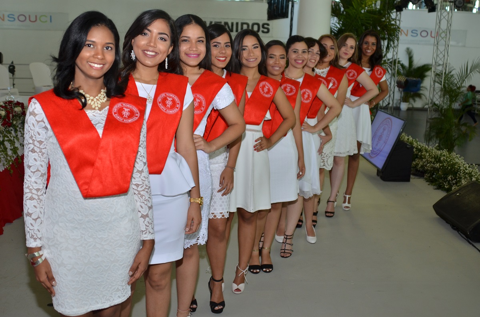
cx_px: 240
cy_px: 158
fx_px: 559
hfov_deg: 46.5
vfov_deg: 31.7
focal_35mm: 42
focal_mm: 28
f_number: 3
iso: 320
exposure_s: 1/200
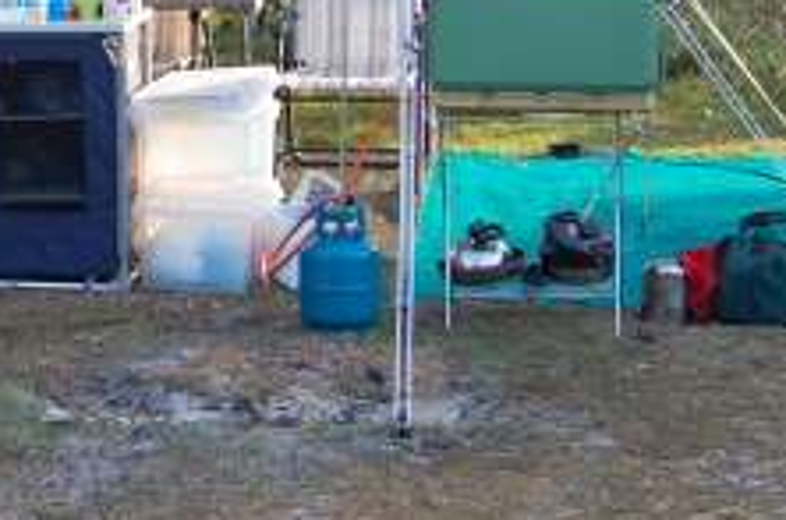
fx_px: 2266
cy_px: -16
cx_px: -96
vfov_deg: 12.9
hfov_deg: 18.8
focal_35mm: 104
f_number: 5.6
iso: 360
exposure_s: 1/125
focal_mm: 24
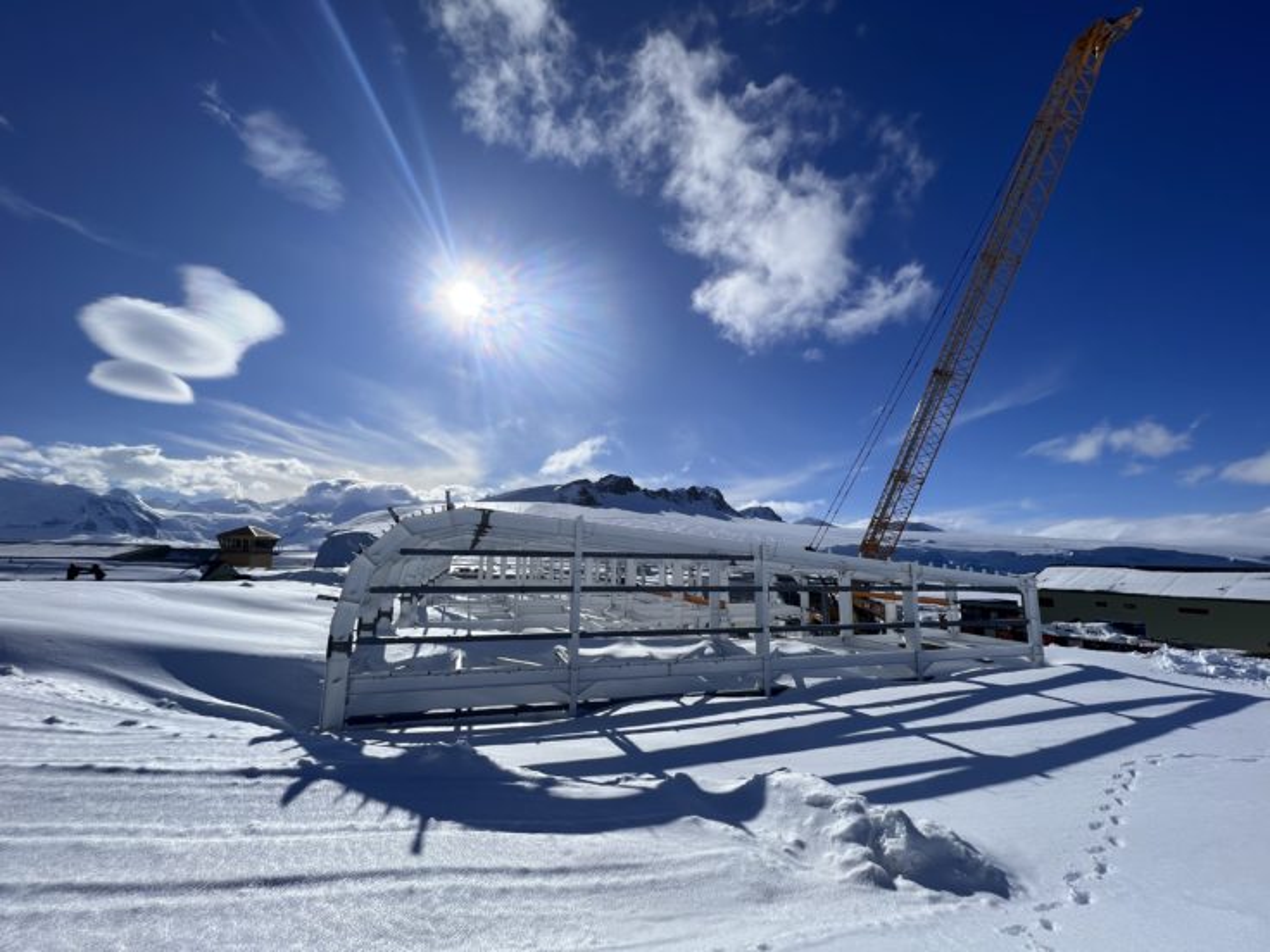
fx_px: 477
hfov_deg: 106.2
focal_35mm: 13
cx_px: 635
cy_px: 476
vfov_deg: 89.9
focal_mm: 1.57
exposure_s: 1/6494
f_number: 1.8
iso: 32
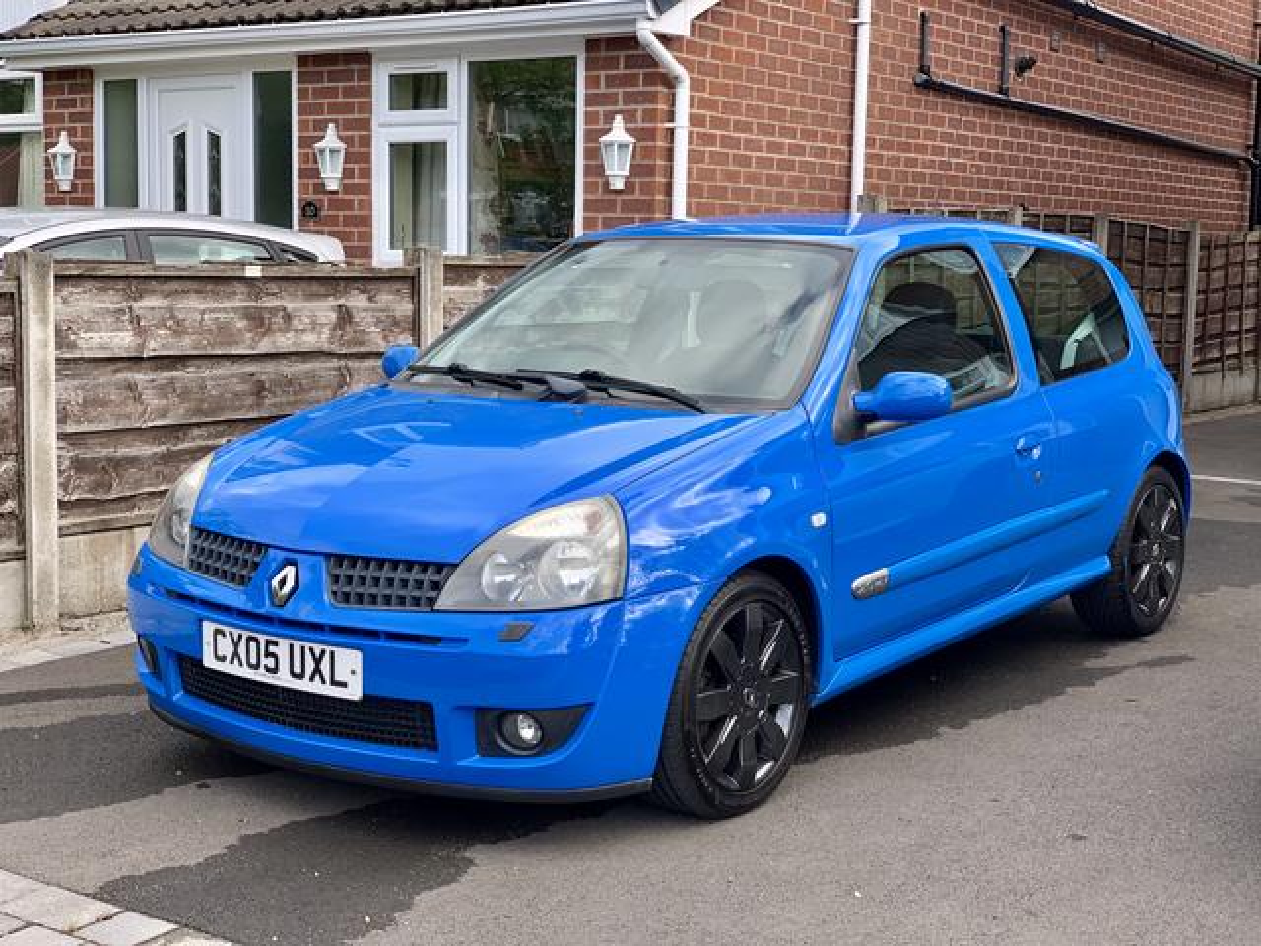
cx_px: 630
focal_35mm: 52
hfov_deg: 36.8
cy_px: 473
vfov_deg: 28.0
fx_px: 1894
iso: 16
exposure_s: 1/202
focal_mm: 6
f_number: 2.4
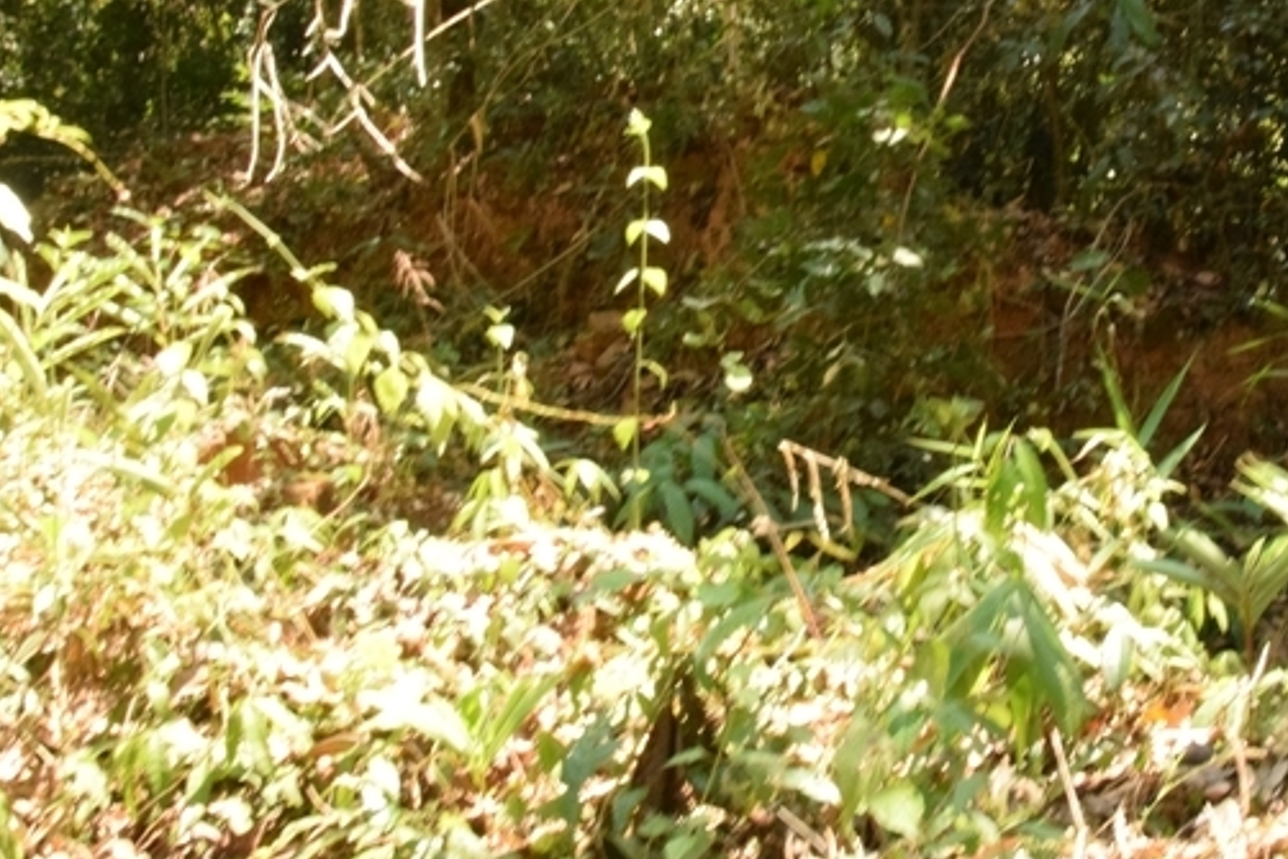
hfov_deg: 43.9
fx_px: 1539
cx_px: 965
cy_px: 364
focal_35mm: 43
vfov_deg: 31.2
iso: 3200
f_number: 22
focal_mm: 18
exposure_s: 1/40
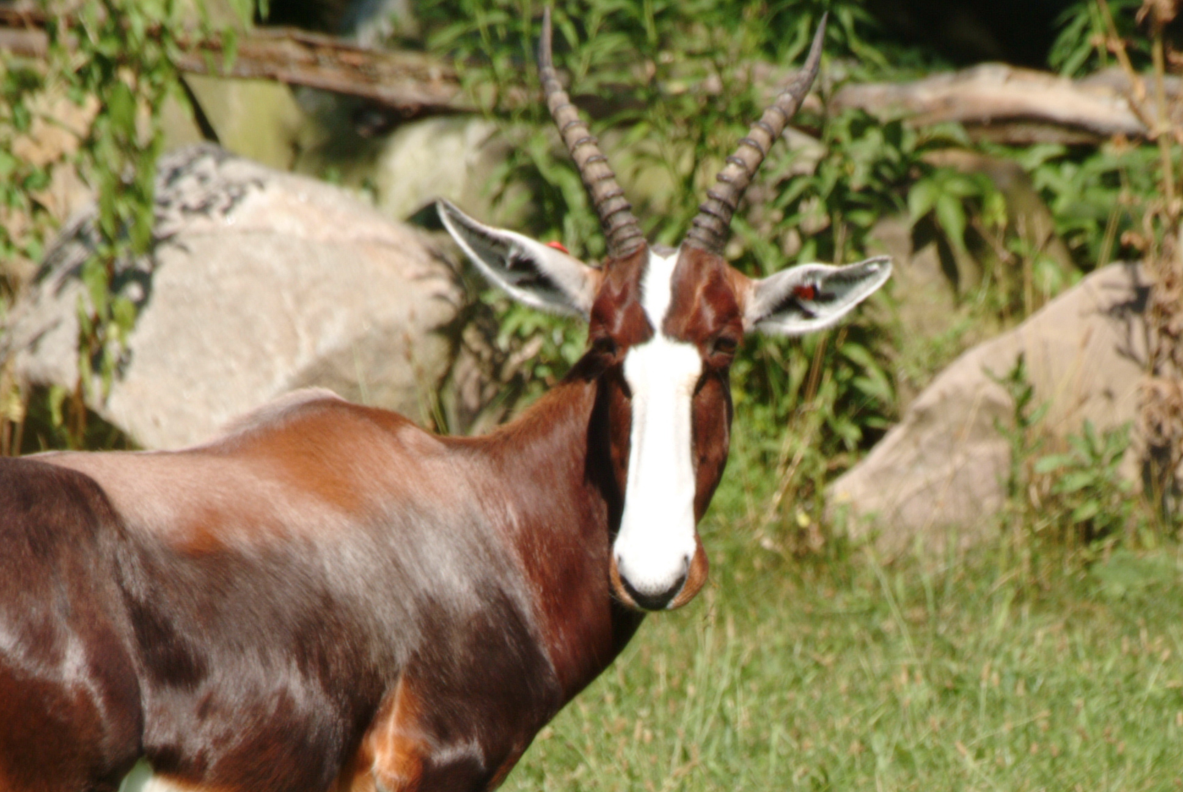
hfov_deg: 2.1
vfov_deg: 1.4
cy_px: 767
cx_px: 752
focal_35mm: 986
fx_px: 32435
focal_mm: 299
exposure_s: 1/125
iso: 160
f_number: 13
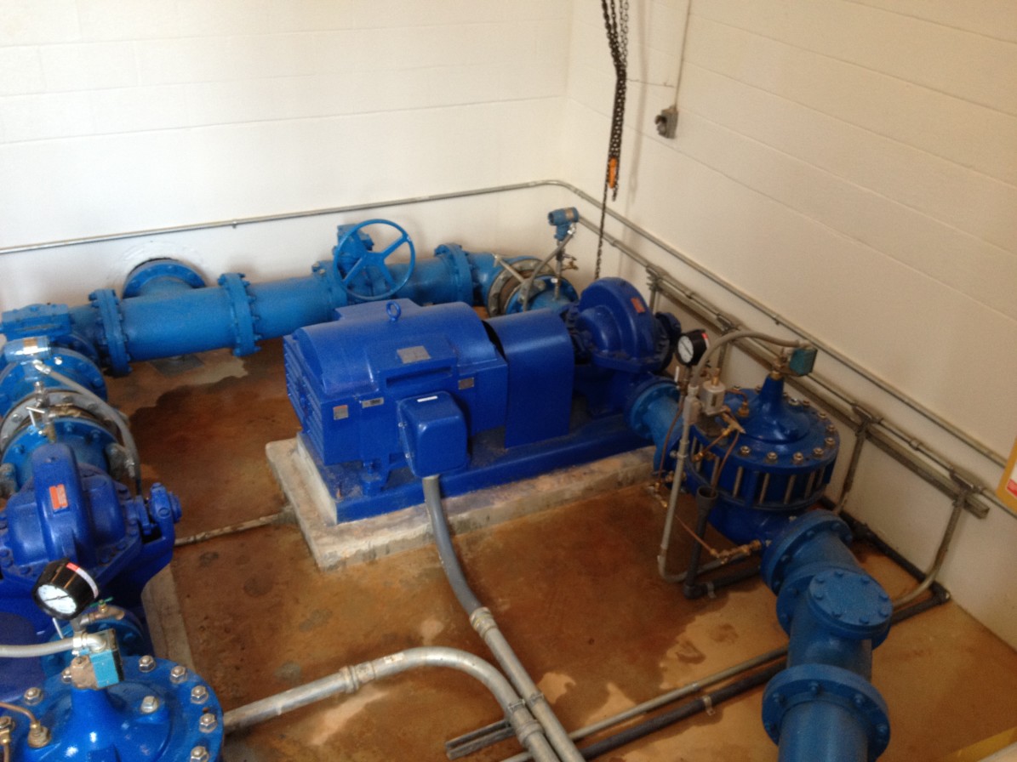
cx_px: 508
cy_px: 381
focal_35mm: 35
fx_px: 1028
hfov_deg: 52.6
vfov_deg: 40.7
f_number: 2.4
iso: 100
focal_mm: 4.28
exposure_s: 1/20
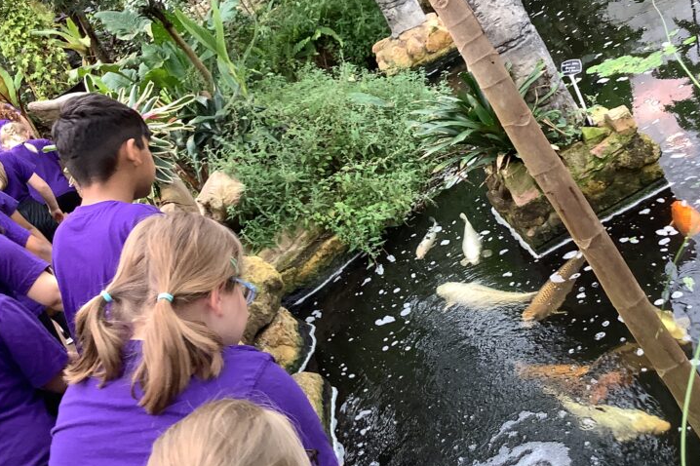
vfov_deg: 29.0
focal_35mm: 46
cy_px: 150
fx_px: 894
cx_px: 364
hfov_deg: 42.8
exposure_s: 1/50
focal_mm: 3.3
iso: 80
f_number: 2.4
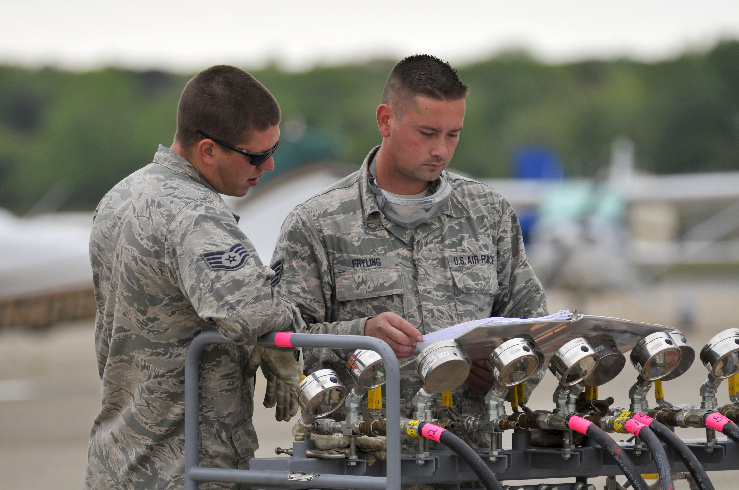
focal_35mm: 570
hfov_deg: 3.6
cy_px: 245
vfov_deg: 2.4
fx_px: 11687
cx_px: 370
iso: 200
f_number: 6.3
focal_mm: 380
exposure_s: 1/400
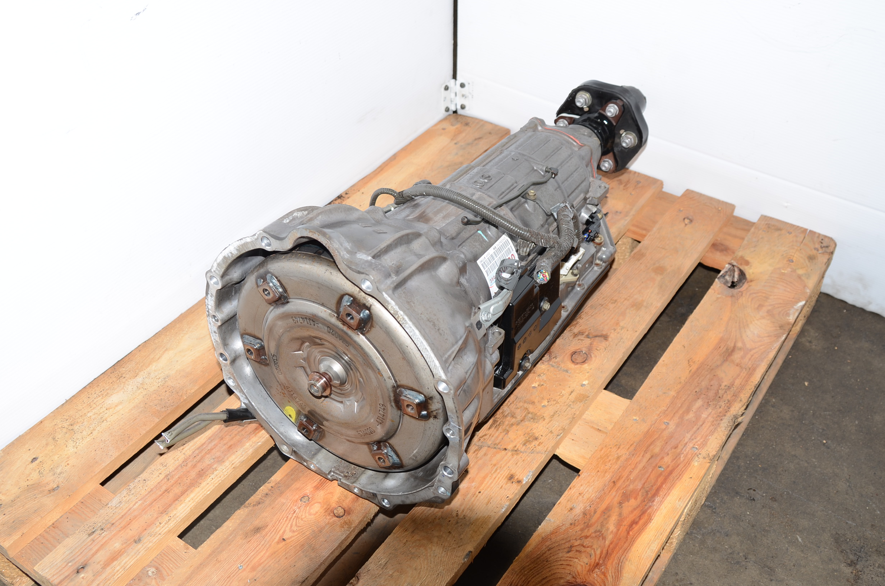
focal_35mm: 36
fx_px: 883
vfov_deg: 36.7
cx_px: 442
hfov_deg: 53.2
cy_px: 293
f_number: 5
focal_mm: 24
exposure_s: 1/60
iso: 100
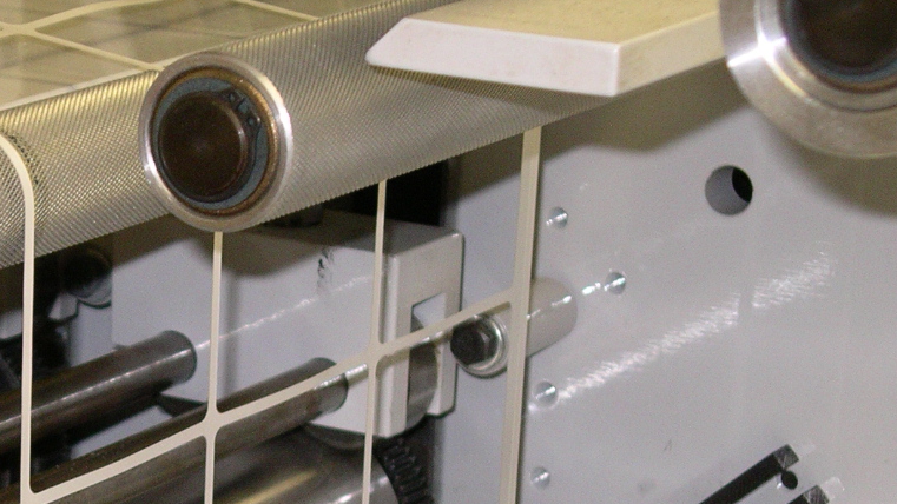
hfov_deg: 12.9
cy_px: 524
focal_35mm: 165
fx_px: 3924
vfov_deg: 7.3
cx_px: 0
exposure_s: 1/54
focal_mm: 14.9
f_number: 3.5
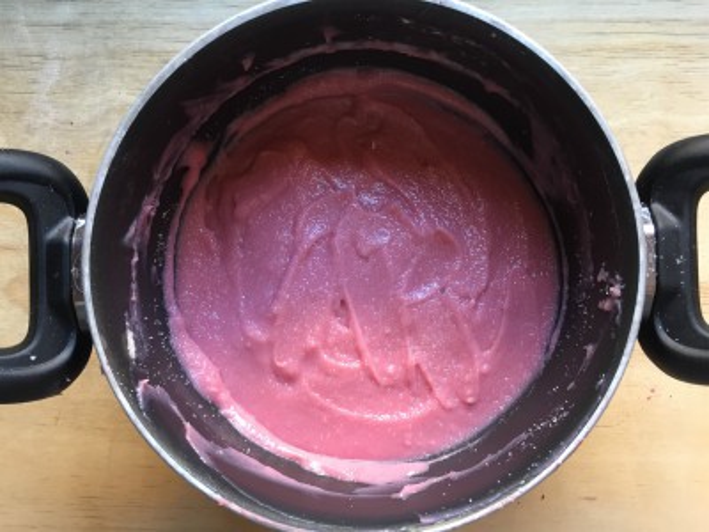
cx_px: 354
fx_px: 594
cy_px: 266
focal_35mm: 29
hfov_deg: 61.7
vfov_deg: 48.2
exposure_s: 1/33
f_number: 2.2
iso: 100
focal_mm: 4.15
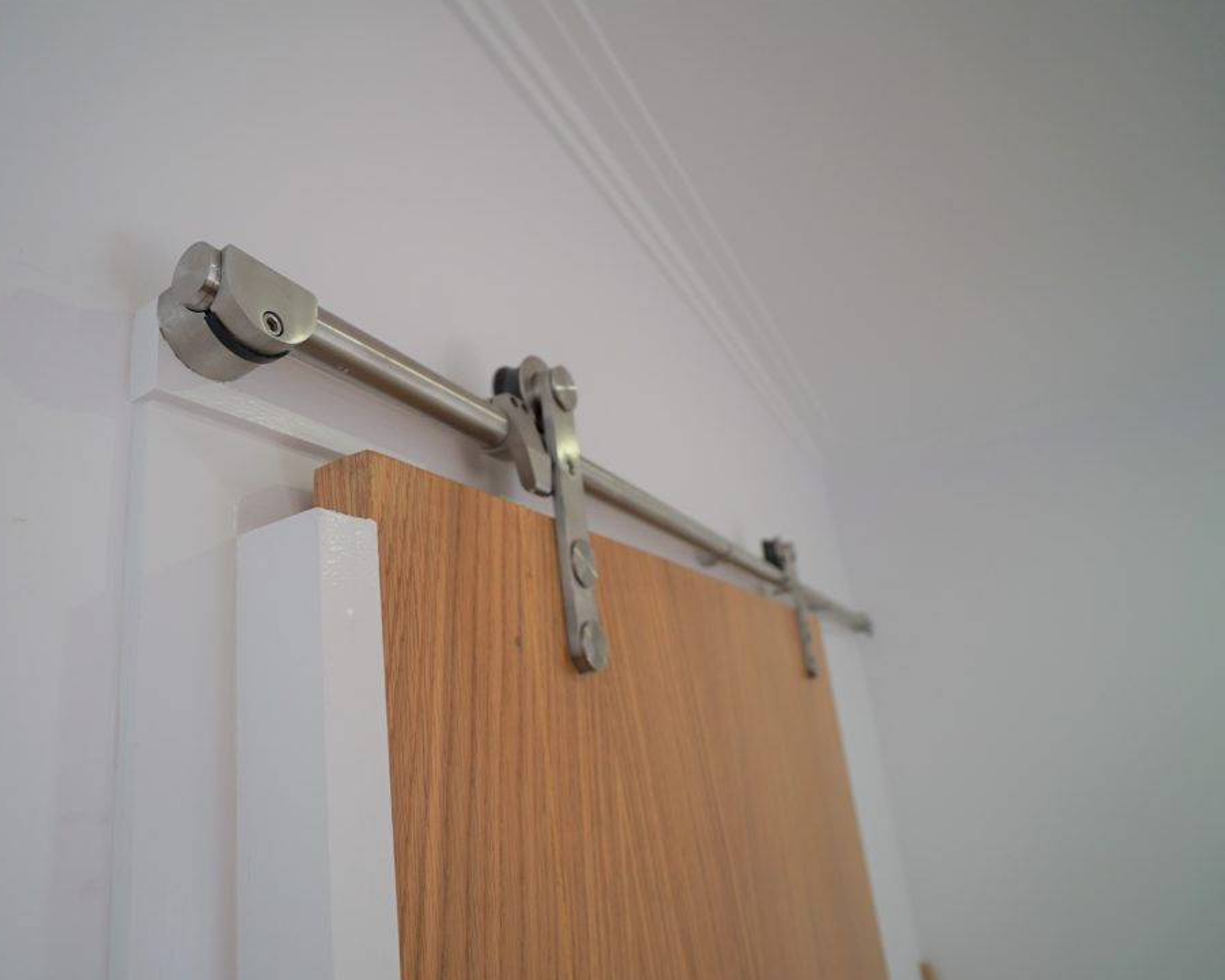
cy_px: 509
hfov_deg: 82.4
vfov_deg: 70.8
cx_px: 499
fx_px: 689
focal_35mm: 19
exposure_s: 1/60
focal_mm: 16
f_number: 4
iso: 250
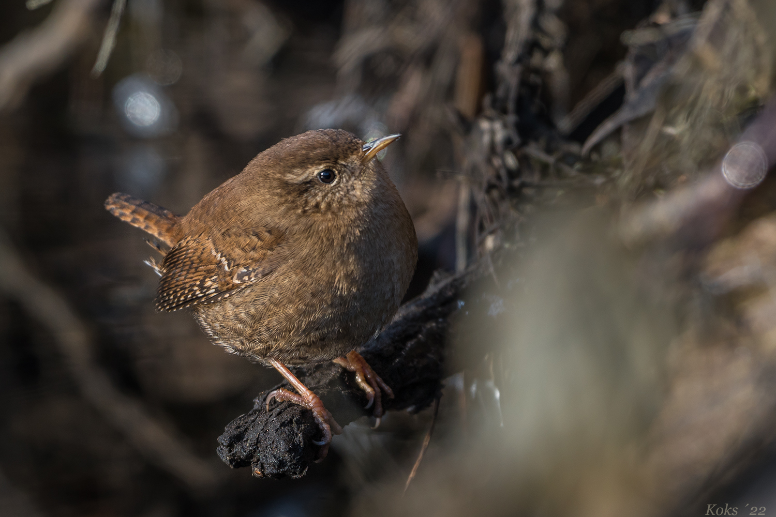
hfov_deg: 3.4
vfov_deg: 2.3
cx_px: 388
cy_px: 258
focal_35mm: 600
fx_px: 12932
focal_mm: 600
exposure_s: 1/250
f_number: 7.1
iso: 400
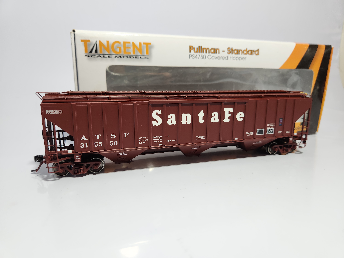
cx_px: 172
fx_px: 229
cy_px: 129
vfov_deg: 58.9
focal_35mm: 23
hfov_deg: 73.9
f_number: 1.8
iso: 125
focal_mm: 5.4
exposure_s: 1/180
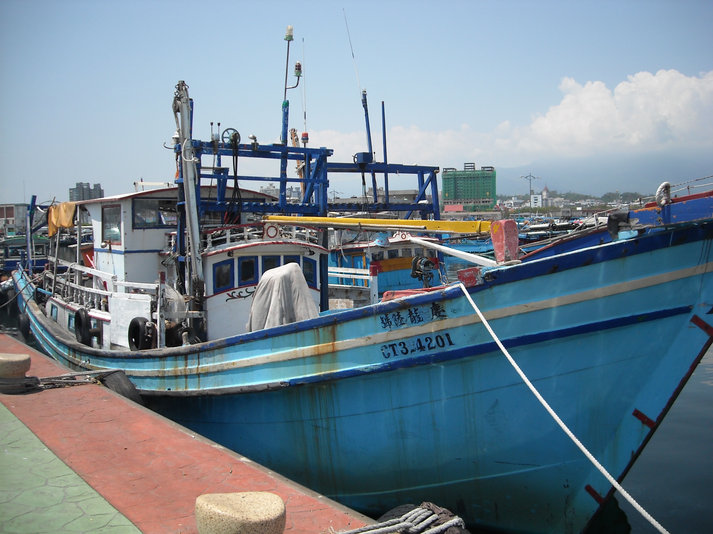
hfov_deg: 52.6
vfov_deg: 40.7
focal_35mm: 35
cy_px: 267
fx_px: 721
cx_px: 356
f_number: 5.6
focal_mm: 5.7
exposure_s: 1/323
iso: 64
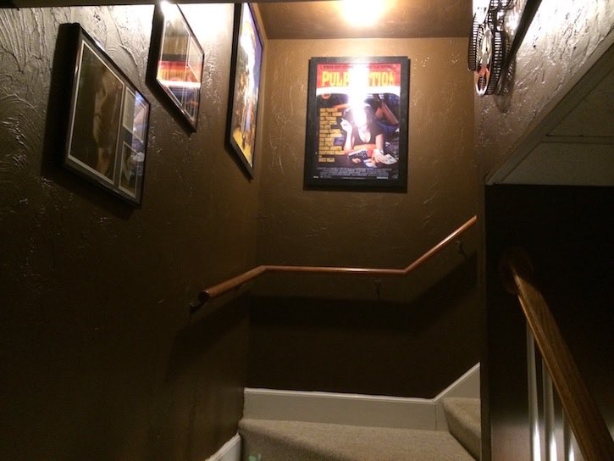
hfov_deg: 60.0
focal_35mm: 30
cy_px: 230
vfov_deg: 46.8
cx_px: 307
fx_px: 532
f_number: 2.2
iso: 400
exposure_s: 1/15
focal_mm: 4.12
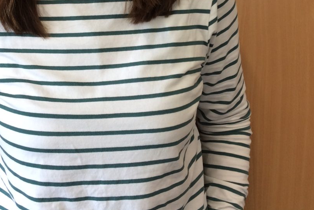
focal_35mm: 63
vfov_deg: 21.0
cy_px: 9
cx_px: 127
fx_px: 549
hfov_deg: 31.8
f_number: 2.4
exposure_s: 1/25
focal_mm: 3.3
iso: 40
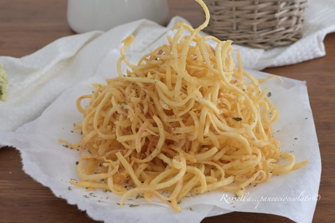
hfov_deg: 38.2
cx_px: 168
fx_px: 484
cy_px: 112
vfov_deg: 26.0
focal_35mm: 52
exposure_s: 1/5
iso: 160
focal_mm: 35
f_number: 7.1
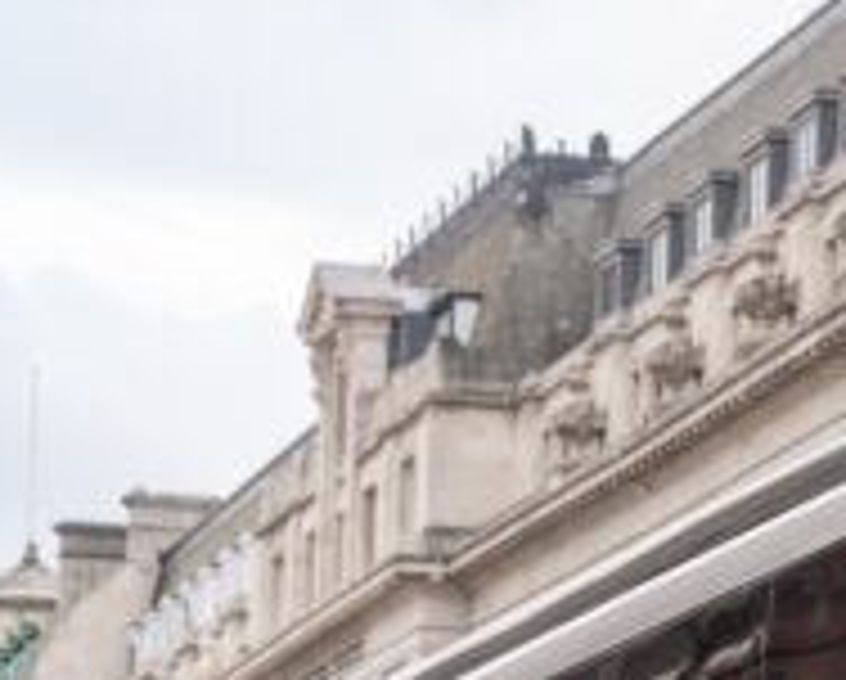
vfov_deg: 6.3
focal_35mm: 240
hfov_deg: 7.9
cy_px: 1169
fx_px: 6019
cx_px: 1089
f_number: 6.3
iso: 400
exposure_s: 1/200
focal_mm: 56
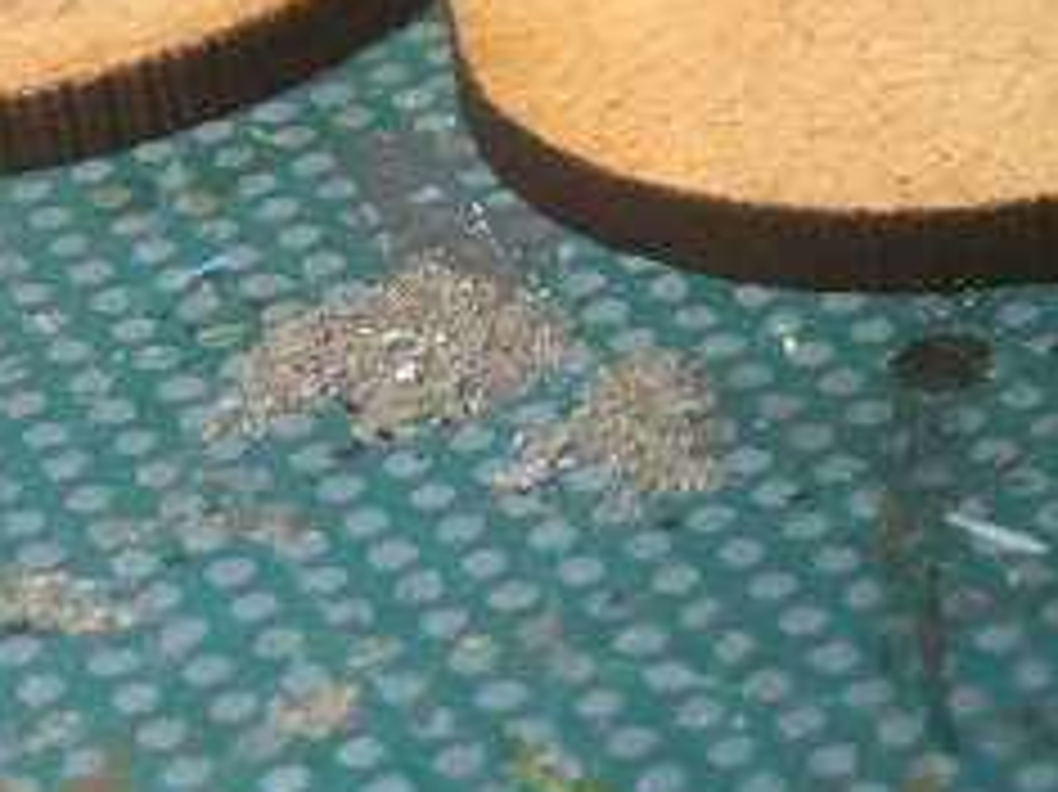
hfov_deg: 12.5
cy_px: -364
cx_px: 1751
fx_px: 4521
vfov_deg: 9.7
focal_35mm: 148
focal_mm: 4.15
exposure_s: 1/33
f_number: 2.2
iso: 32
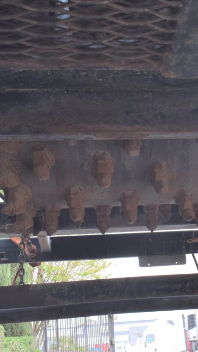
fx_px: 512
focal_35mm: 55
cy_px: 176
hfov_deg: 21.5
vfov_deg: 38.0
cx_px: 169
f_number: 6.3
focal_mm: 23
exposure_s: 1/160
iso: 400
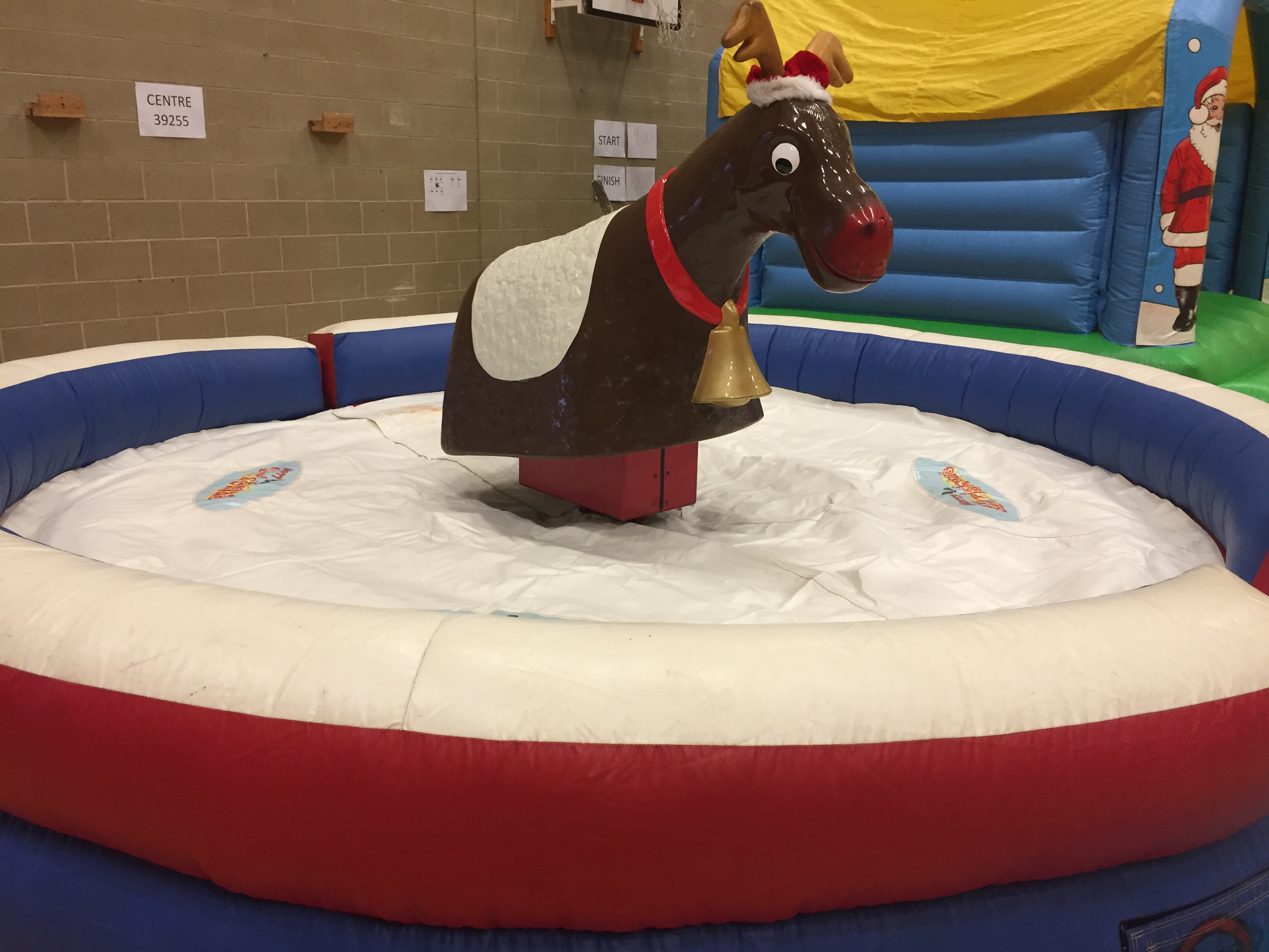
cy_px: 476
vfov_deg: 48.2
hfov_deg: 61.7
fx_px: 1063
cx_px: 634
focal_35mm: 29
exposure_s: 1/33
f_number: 2.2
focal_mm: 4.15
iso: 64
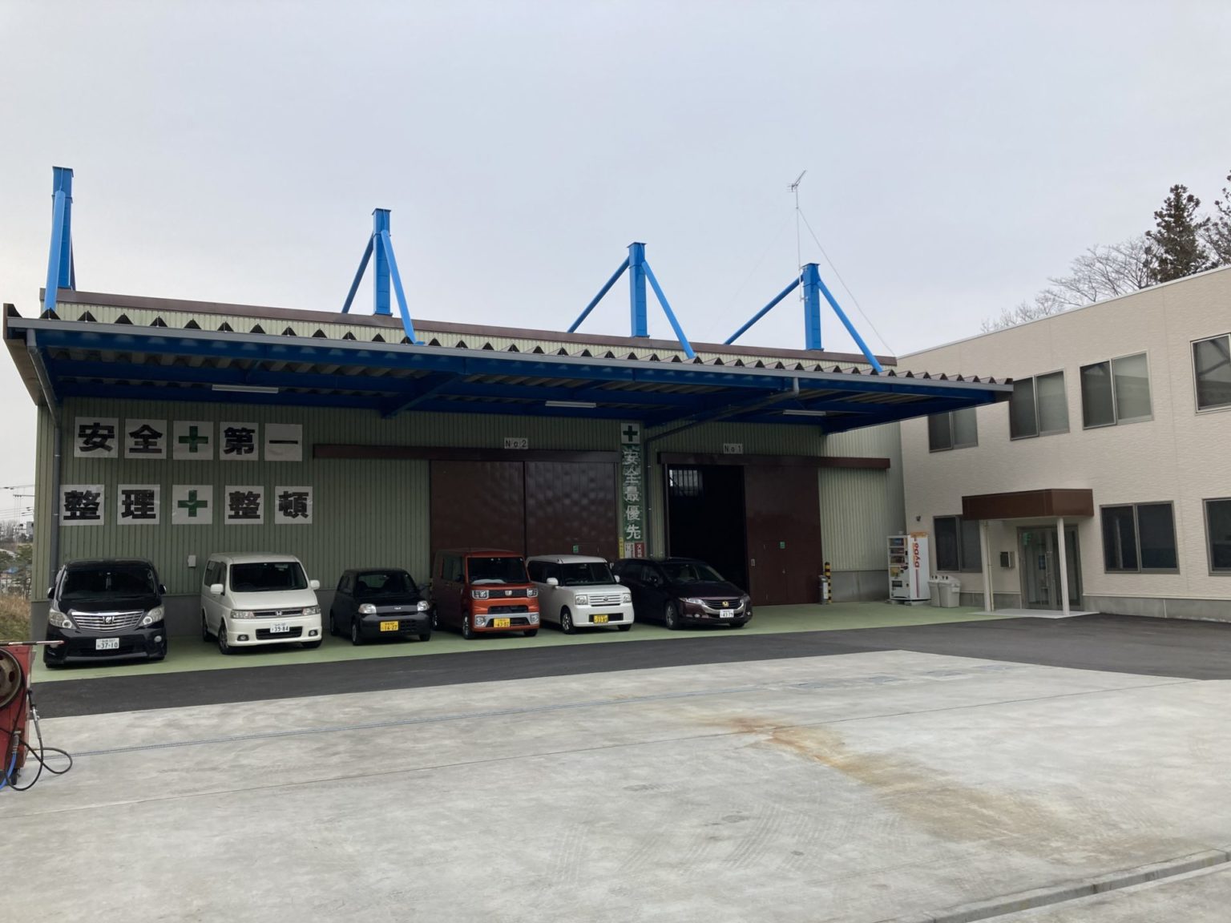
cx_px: 616
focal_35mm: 28
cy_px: 462
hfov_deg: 63.4
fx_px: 996
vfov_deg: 49.7
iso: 20
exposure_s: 1/759
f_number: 1.8
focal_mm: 3.99
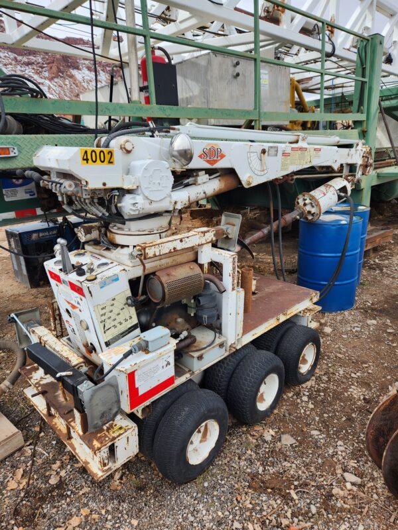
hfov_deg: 58.9
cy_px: 265
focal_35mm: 23
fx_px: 353
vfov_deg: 73.9
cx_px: 199
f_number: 1.8
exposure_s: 1/825
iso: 20
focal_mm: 5.4
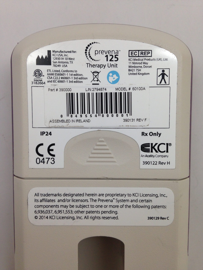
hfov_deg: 42.9
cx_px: 102
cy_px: 135
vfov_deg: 55.4
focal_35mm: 33
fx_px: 258
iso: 80
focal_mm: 4.12
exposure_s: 1/120
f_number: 2.4
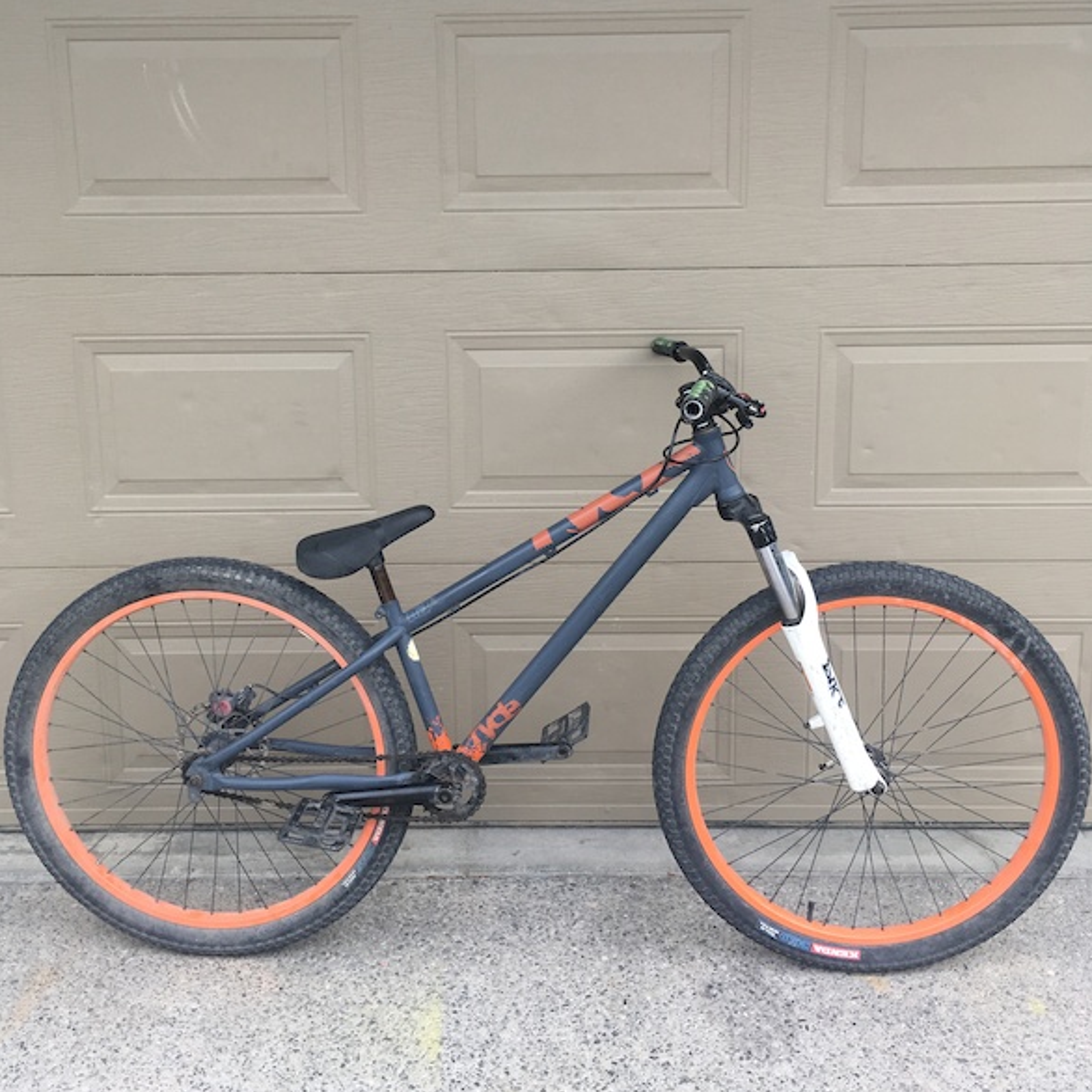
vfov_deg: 46.9
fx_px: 1249
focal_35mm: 35
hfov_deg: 47.2
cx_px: 540
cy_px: 432
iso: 40
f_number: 2.2
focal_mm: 4.15
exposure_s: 1/120
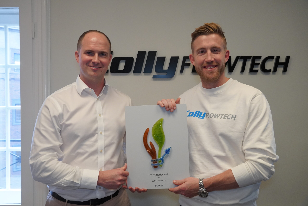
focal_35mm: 33
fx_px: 282
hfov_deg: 57.2
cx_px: 154
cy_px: 103
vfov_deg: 40.0
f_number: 4
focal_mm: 22
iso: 2000
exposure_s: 1/160
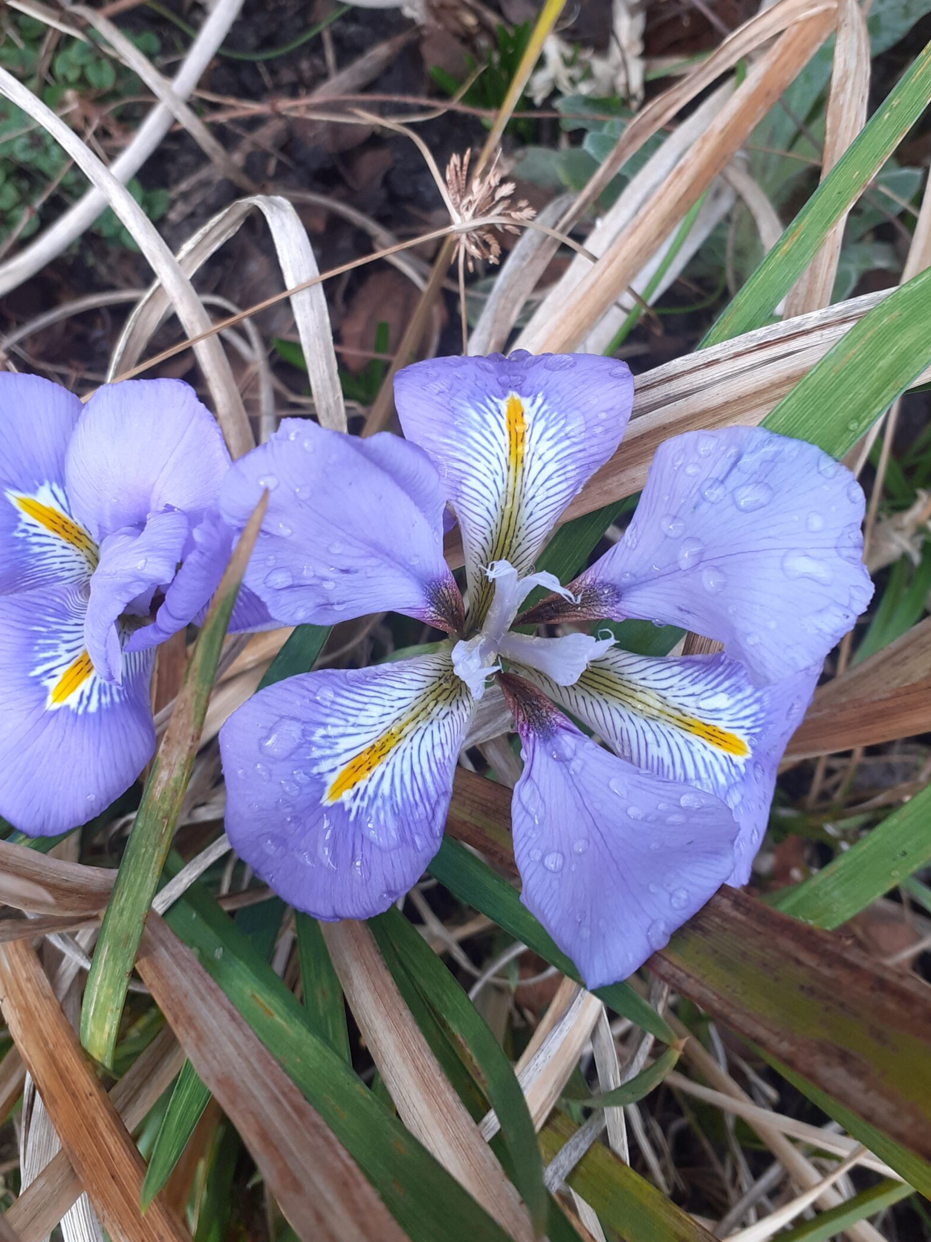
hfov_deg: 42.9
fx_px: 1184
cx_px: 479
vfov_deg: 55.1
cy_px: 519
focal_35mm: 33
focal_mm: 3.6
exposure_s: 1/120
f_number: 1.9
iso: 40
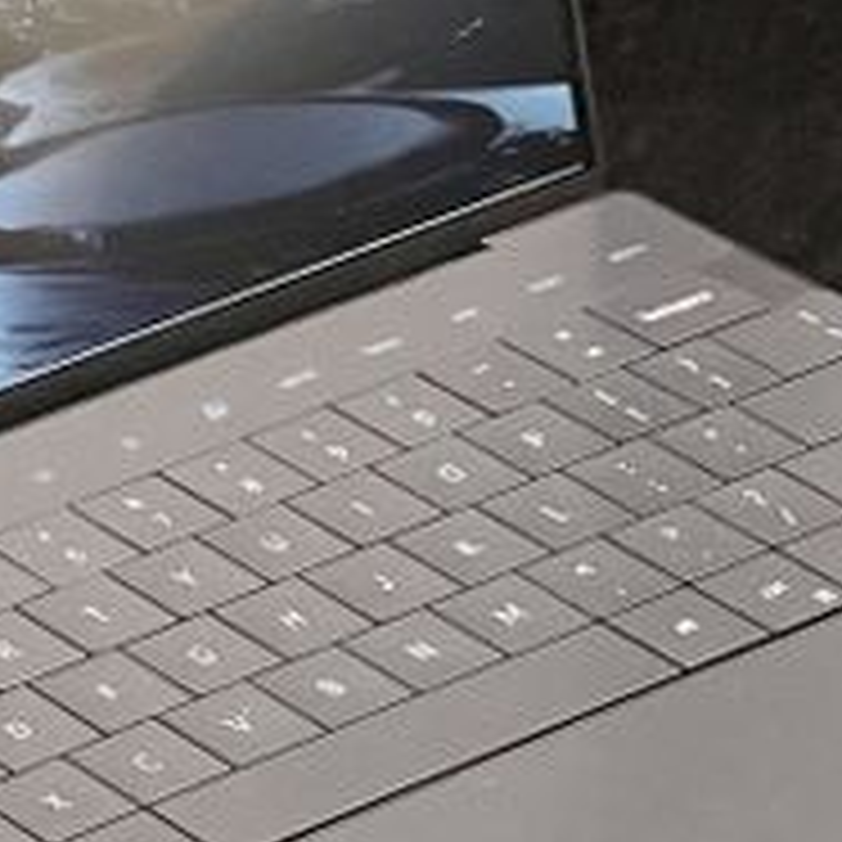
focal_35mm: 293
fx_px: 8063
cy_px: 828
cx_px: -1117
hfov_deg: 5.8
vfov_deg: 6.0
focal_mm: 7.5
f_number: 2.2
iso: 200
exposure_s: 1/60
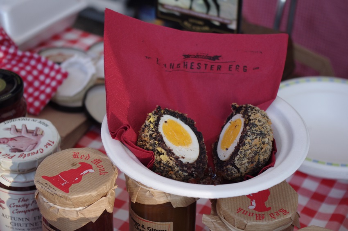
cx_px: 174
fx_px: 791
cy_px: 116
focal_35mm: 82
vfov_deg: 16.6
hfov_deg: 24.8
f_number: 7.1
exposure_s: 1/100
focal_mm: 55
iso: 400
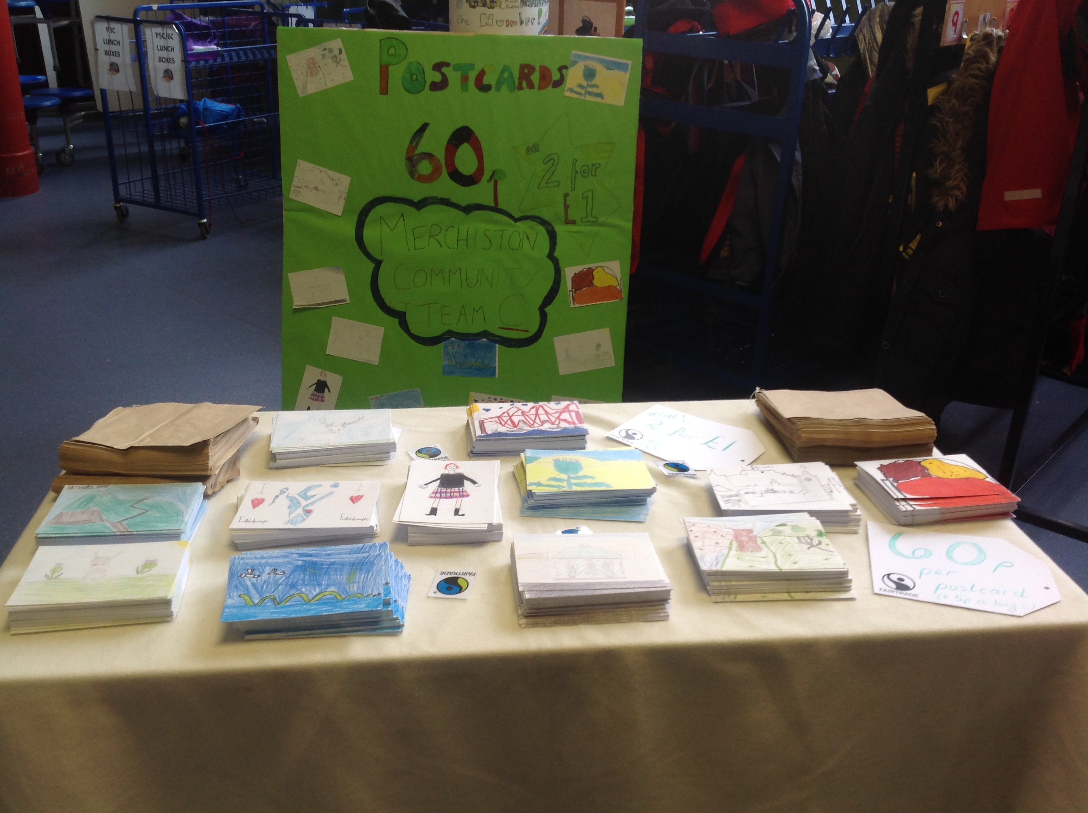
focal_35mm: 35
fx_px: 1098
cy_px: 406
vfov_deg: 40.6
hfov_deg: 52.7
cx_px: 544
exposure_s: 1/30
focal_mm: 4.28
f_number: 2.4
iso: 50
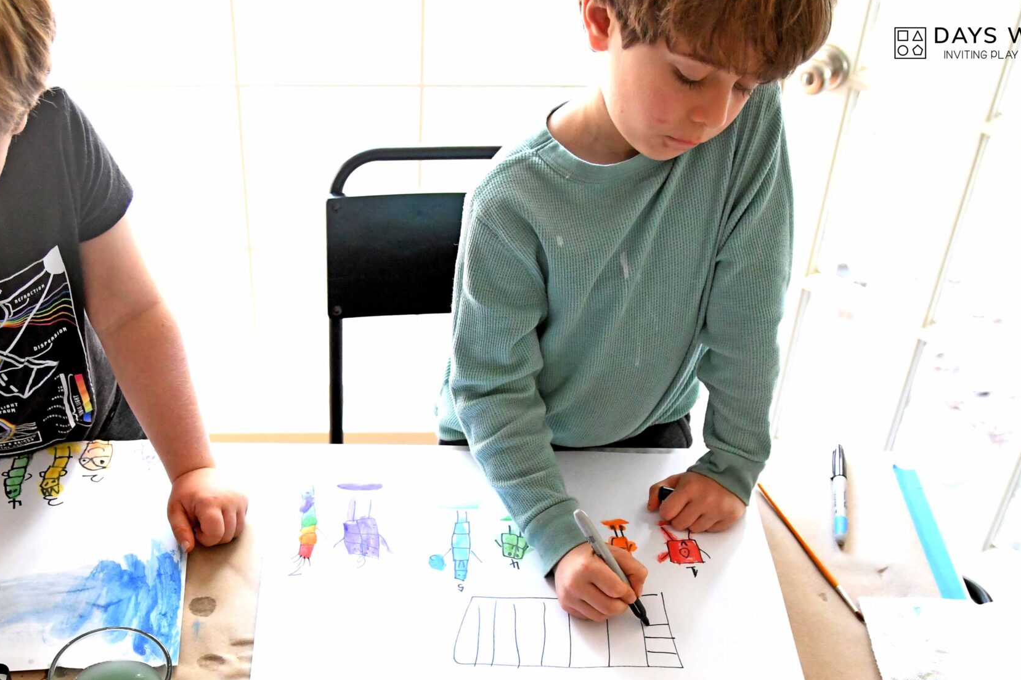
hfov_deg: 38.7
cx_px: 397
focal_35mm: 51
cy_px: 518
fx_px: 1446
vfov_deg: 26.1
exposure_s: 1/160
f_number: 3.2
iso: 4000
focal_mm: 22
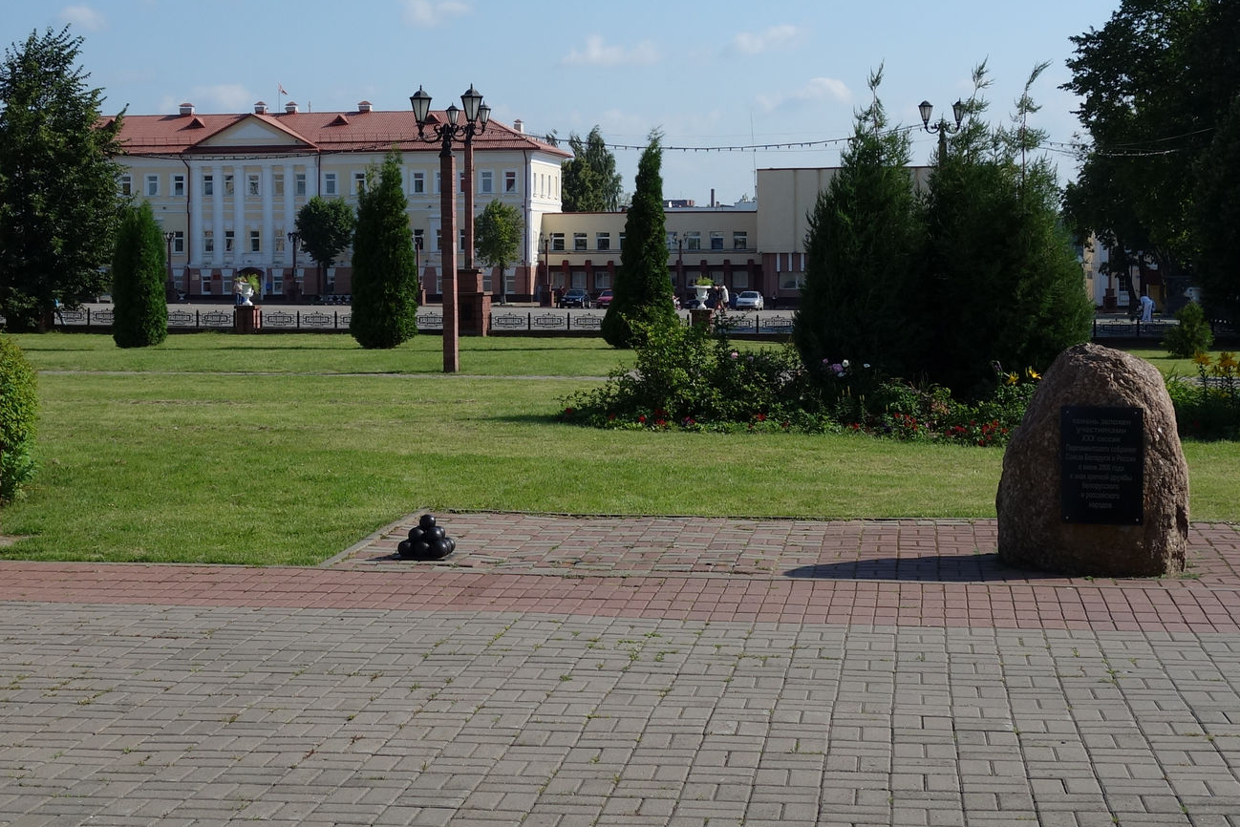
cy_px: 272
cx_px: 558
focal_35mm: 59
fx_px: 2033
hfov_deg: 33.9
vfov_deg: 22.9
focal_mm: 10.4
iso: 125
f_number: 5.6
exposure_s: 1/640
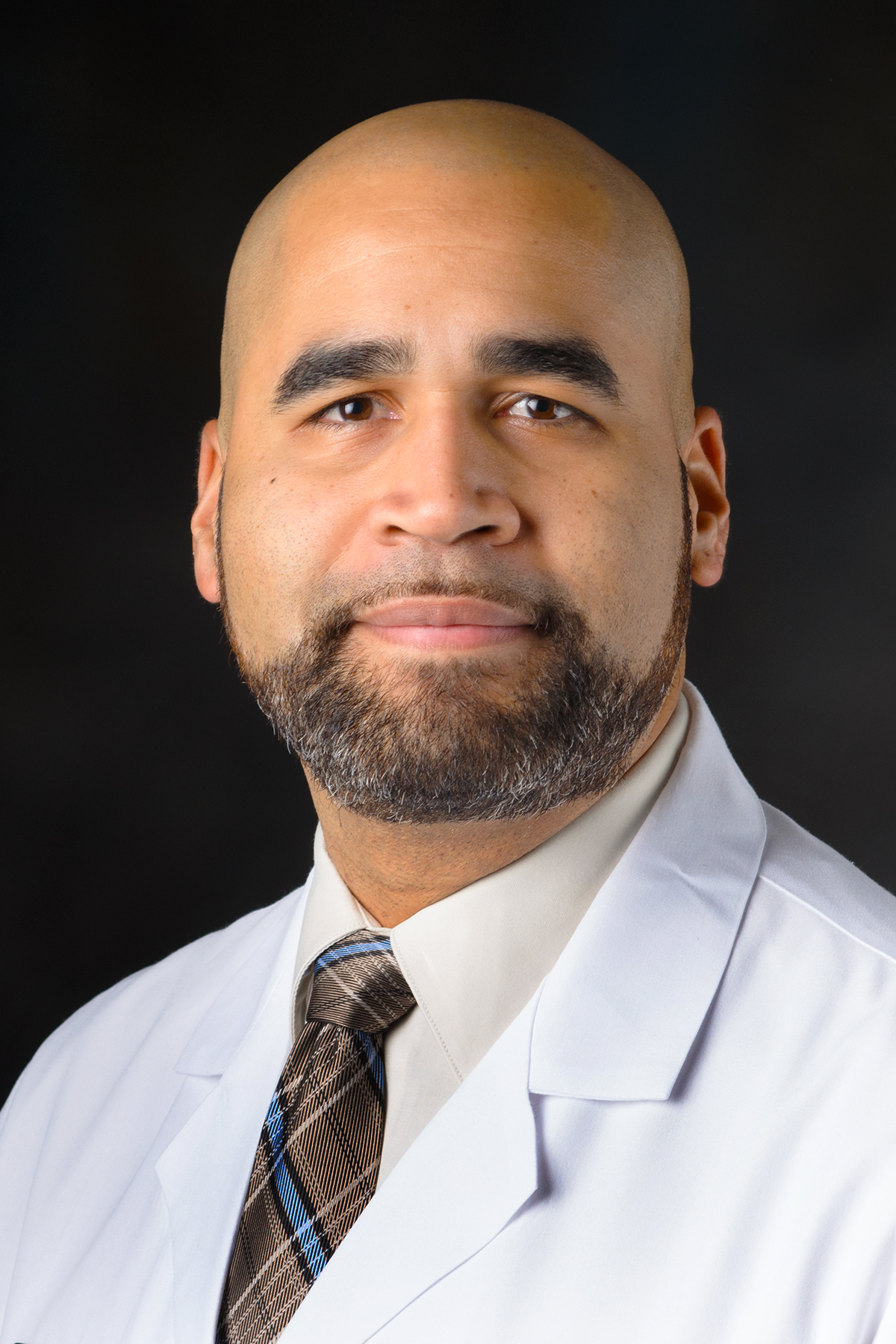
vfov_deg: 16.1
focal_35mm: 128
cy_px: 672
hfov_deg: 10.8
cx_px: 448
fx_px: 4760
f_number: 7.1
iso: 160
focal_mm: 85
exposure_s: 1/125
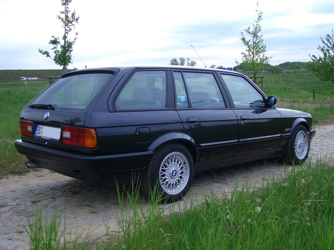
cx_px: 167
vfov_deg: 35.1
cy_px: 125
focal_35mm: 41
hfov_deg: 45.8
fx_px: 396
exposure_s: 1/500
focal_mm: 6.8
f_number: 2.8
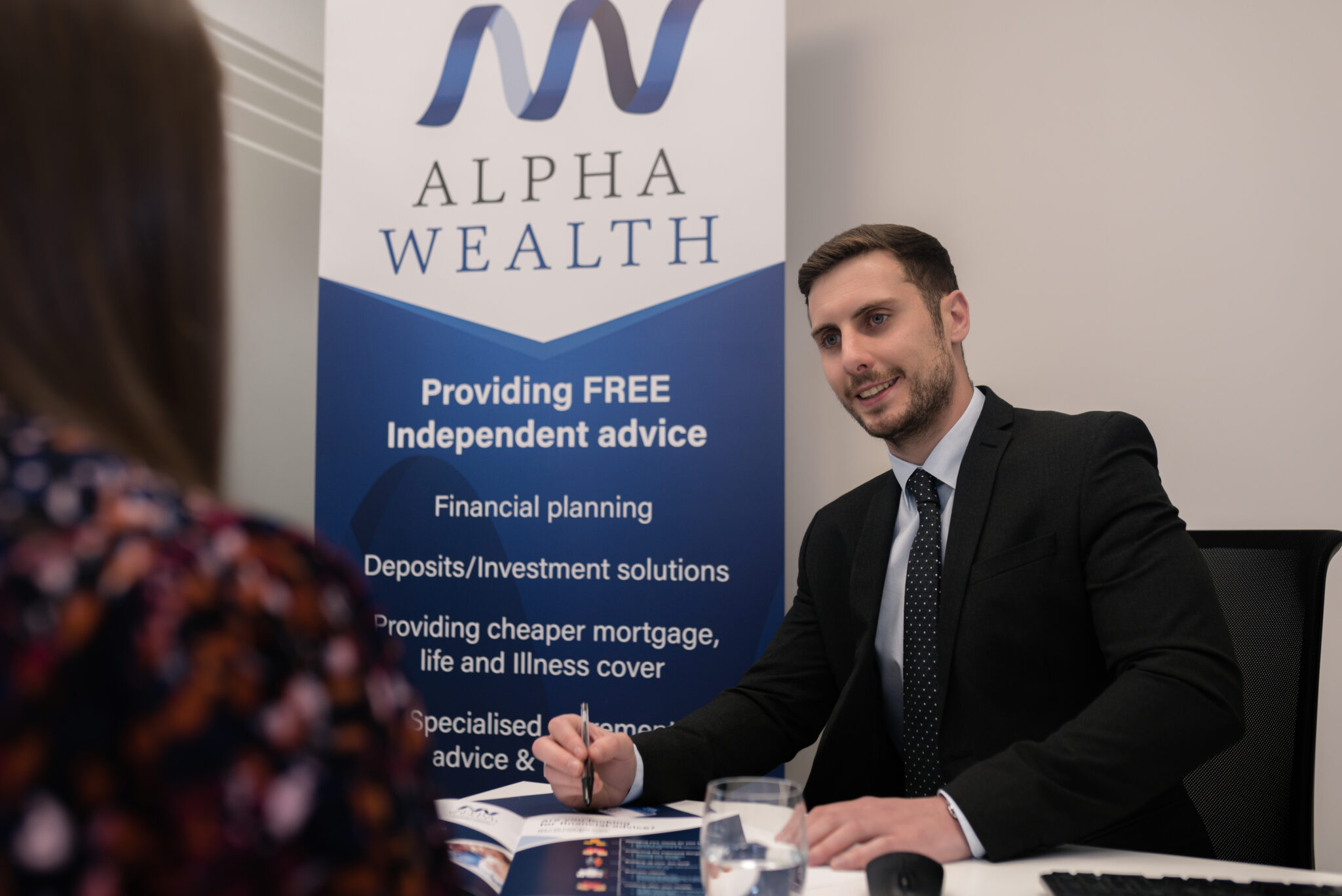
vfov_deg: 37.9
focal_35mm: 35
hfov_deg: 54.4
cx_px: 671
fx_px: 1305
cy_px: 448
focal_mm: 35
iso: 200
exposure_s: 1/200
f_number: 2.8
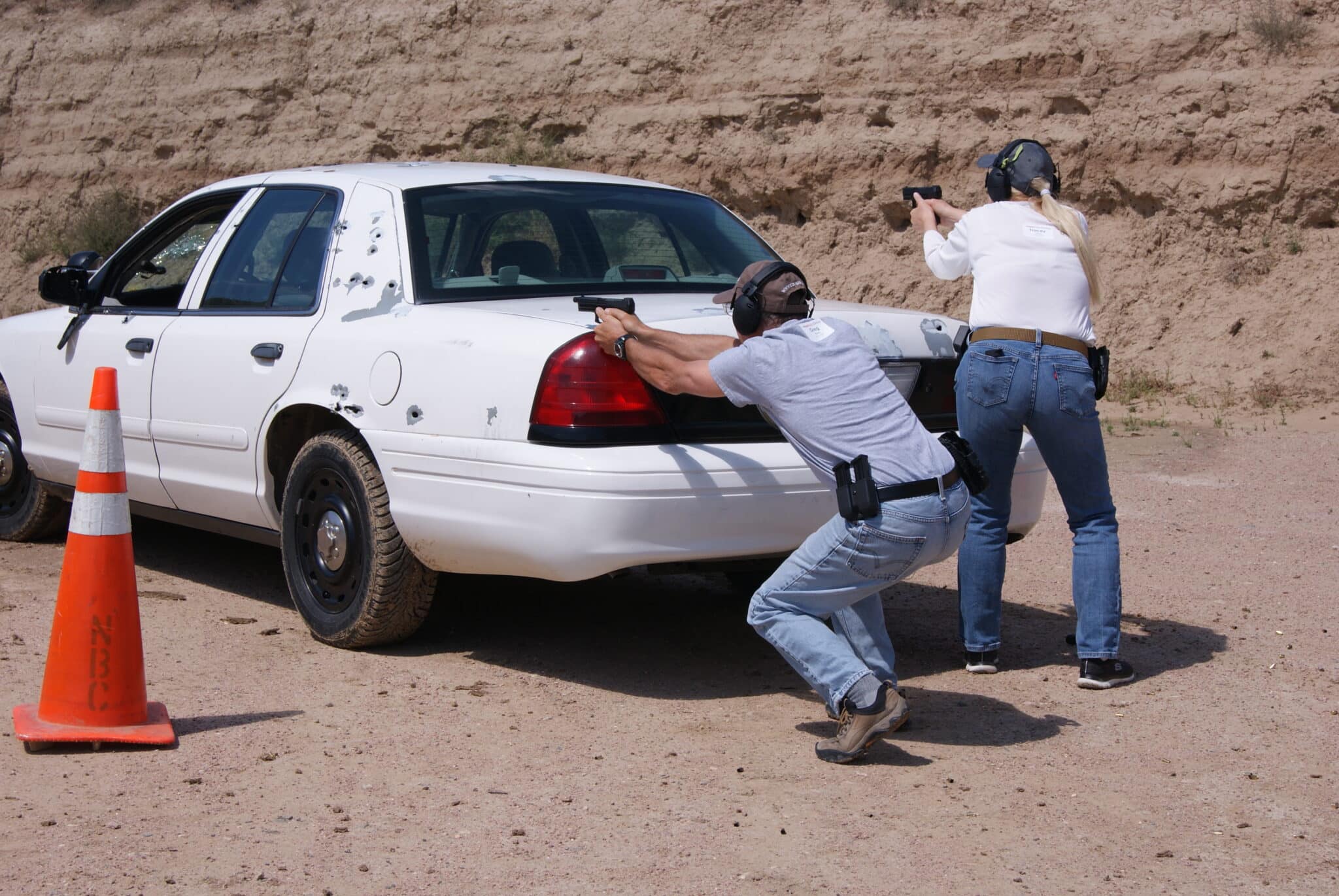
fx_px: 2234
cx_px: 670
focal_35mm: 60
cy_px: 448
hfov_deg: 33.4
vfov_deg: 22.7
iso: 100
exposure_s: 1/160
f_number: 13
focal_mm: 40
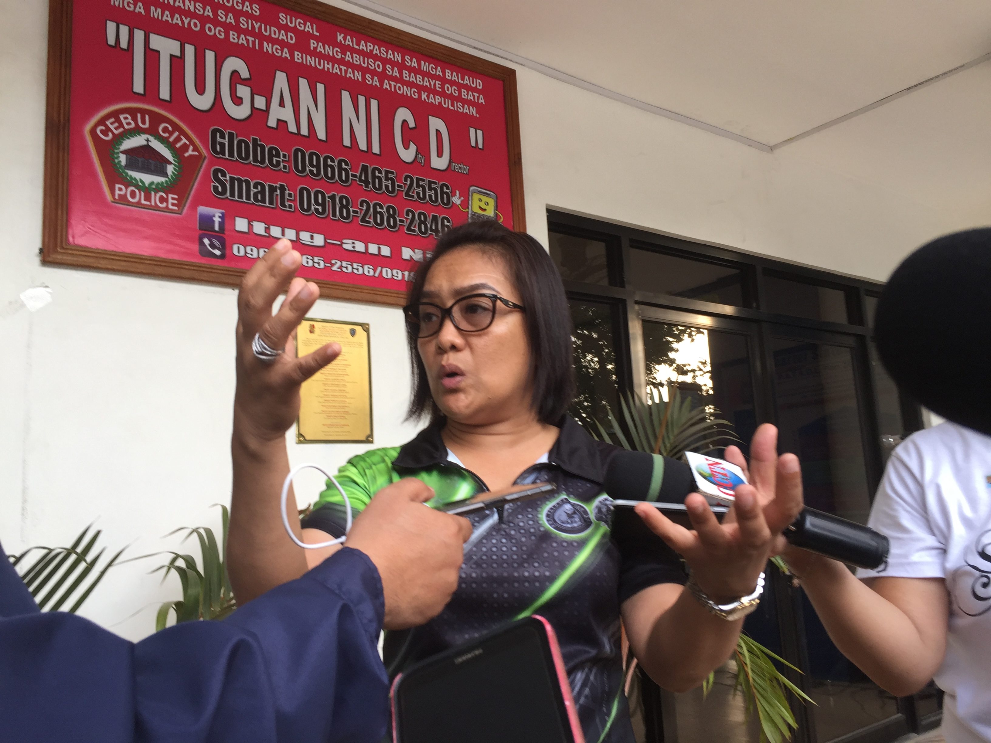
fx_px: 830
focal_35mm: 29
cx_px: 496
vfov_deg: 48.2
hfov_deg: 61.7
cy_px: 372
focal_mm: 4.15
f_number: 2.2
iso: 40
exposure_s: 1/60
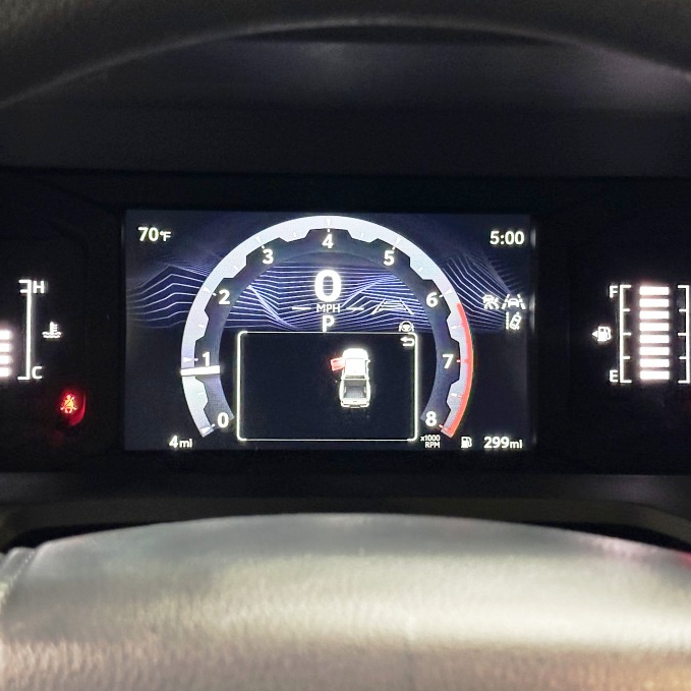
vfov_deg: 26.9
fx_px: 1445
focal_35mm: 64
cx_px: 344
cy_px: 338
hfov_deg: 26.9
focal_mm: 6.86
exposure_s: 1/30
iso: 640
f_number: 1.78
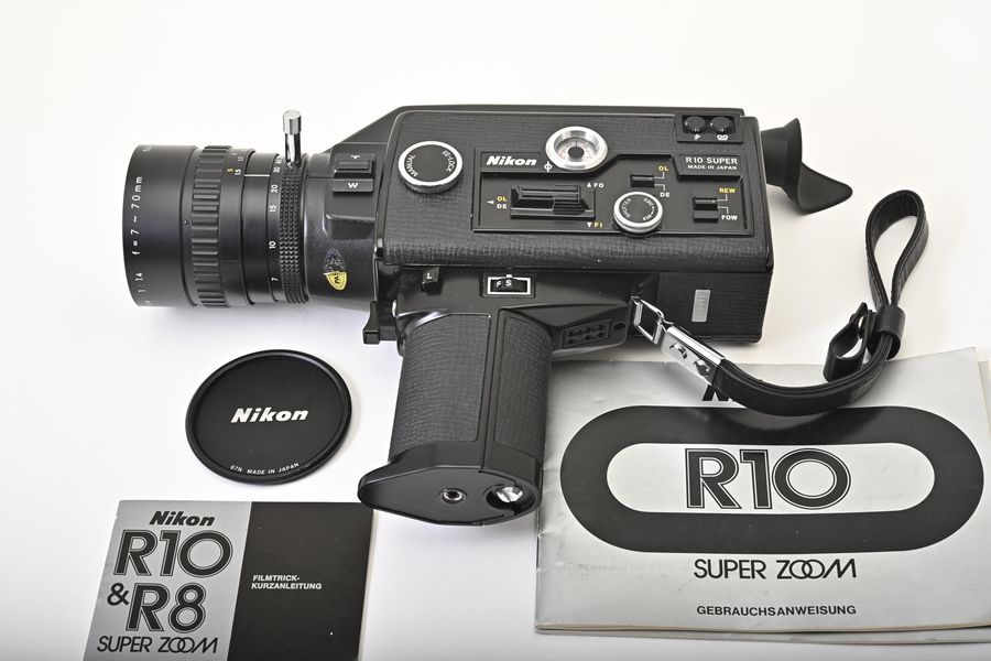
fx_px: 1652
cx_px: 496
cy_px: 330
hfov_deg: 33.4
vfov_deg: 22.6
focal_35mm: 60
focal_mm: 60
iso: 100
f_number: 16
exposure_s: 1/200
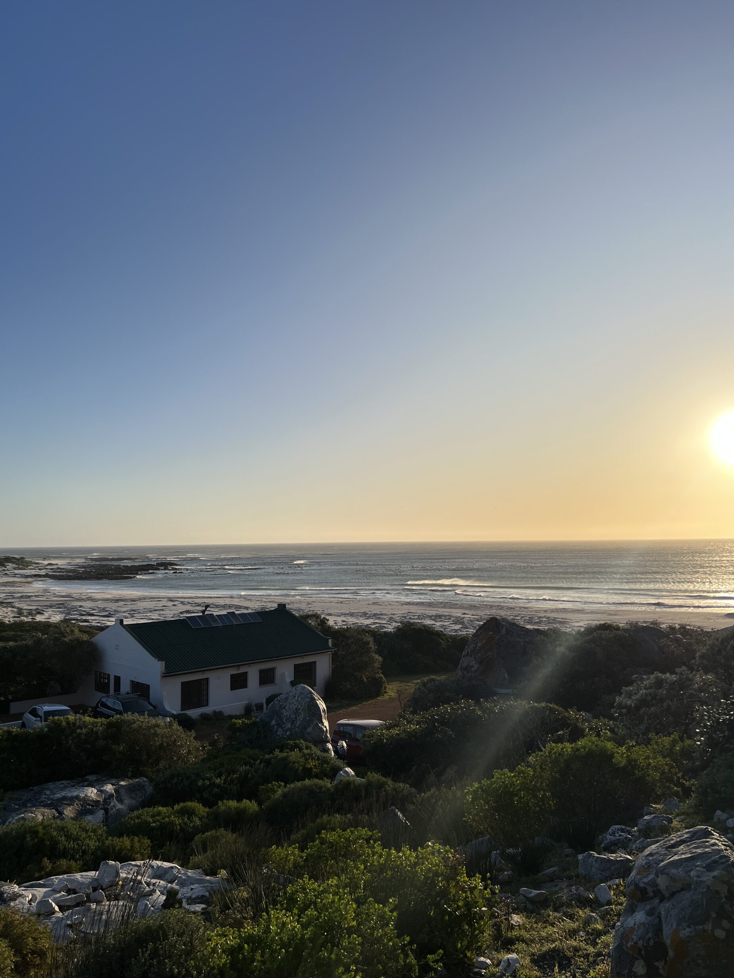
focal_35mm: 27
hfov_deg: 51.4
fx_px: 763
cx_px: 368
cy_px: 482
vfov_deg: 65.3
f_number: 1.5
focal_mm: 5.7
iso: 50
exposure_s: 1/7463
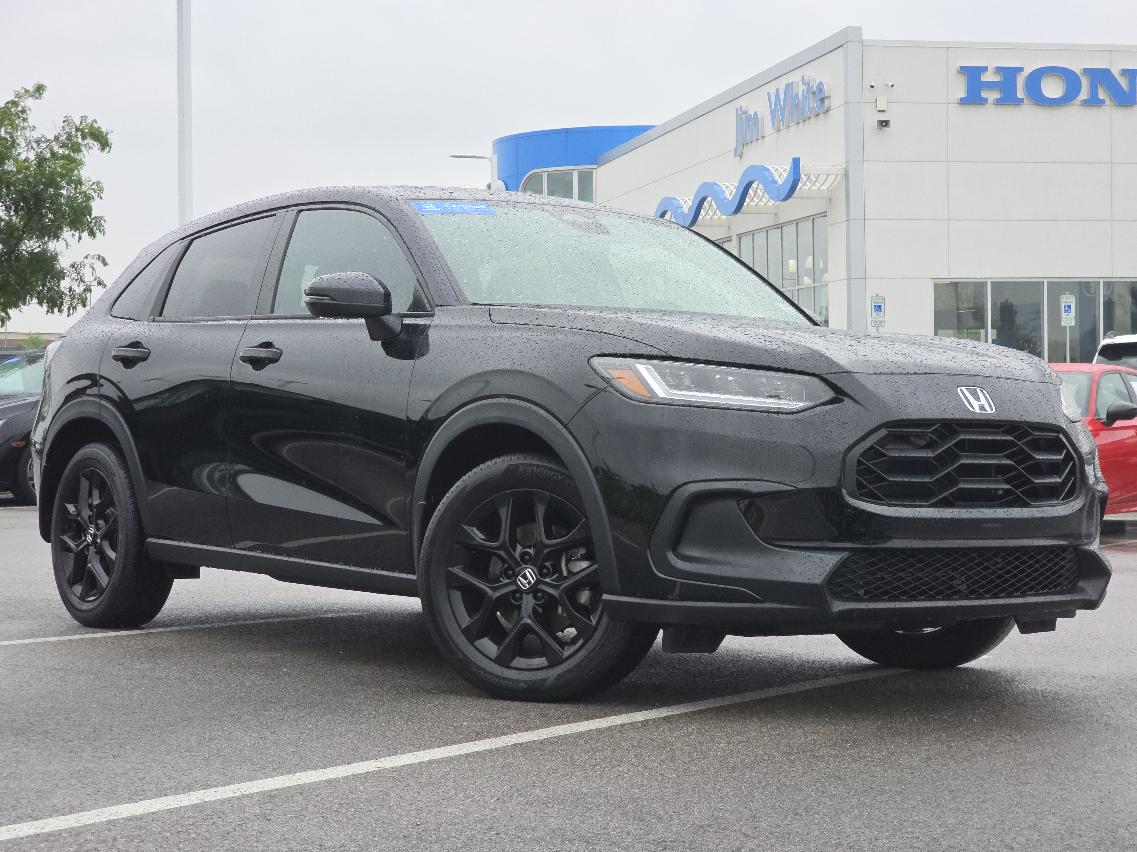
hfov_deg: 28.2
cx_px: 568
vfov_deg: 21.3
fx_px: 2266
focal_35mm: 69
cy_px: 426
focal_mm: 7.9
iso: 50
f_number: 2.4
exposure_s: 1/481
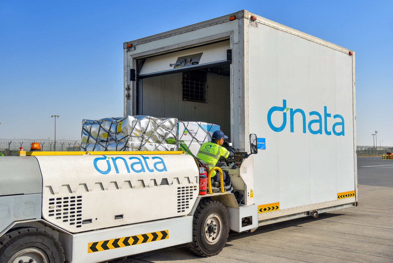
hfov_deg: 50.7
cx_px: 196
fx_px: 415
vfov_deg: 35.1
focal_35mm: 38
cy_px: 132
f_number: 5
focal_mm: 38
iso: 64
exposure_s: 1/640
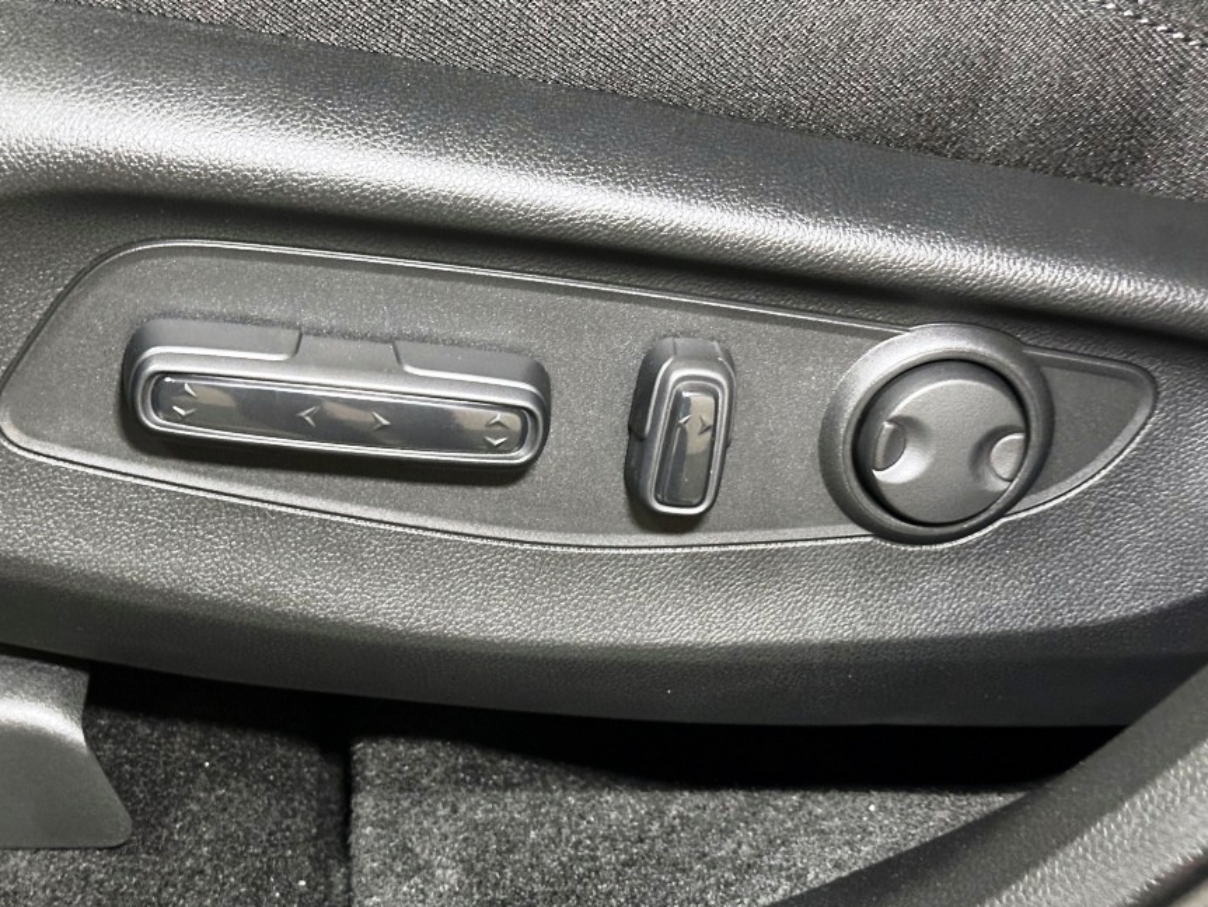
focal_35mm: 57
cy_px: 537
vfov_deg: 25.6
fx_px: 1990
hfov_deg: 33.7
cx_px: 540
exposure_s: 1/24
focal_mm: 6.86
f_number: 1.78
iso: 640
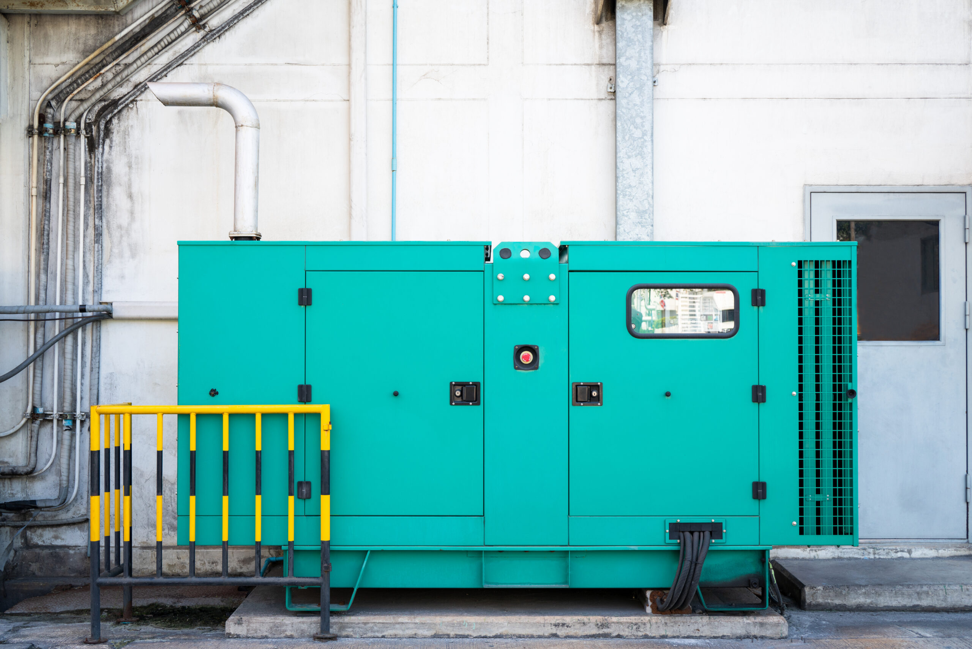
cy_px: 324
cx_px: 486
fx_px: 1350
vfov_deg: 27.0
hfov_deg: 39.6
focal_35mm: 50
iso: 200
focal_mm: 50
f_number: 5.6
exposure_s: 1/125
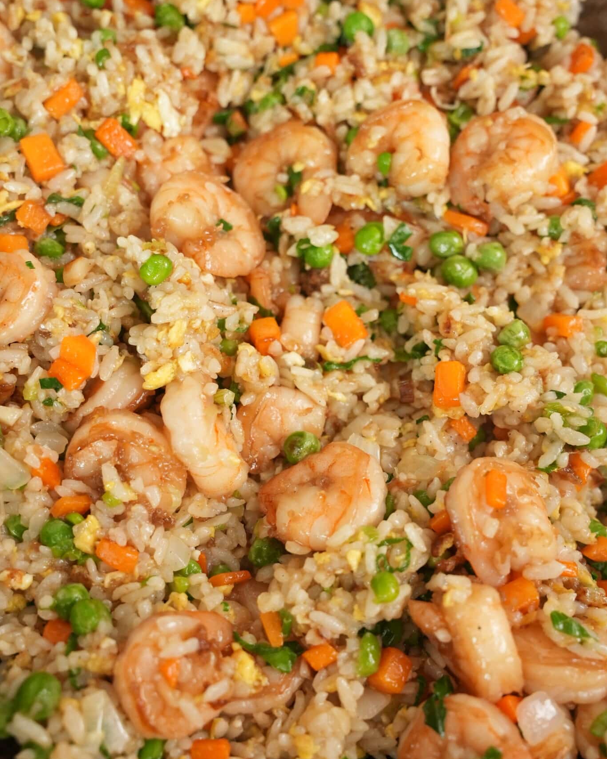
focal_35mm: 44
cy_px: 366
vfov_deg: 42.0
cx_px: 304
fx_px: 988
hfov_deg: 34.2
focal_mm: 39
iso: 3200
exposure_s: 1/100
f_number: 5.6
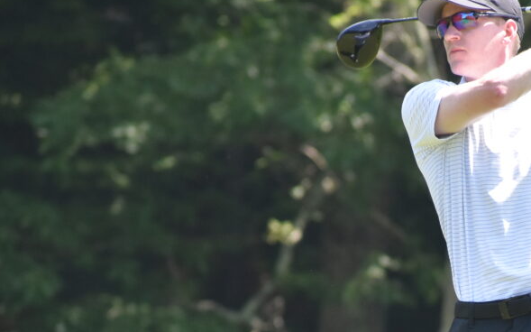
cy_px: 348
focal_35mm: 837
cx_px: 403
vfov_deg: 1.6
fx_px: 12111
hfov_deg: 2.5
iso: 720
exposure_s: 1/1000
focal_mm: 210
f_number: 5.3
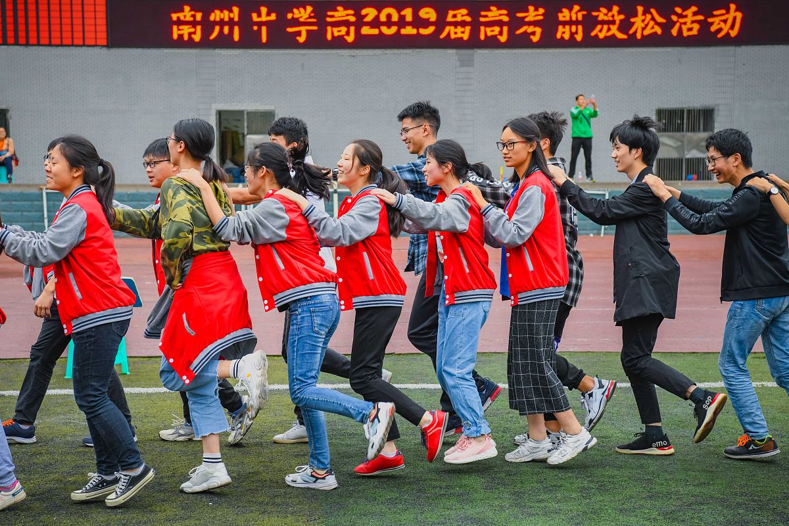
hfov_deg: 28.8
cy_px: 263
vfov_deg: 19.5
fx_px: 1534
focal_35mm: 70
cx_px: 394
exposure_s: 1/320
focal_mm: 70
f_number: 5
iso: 800
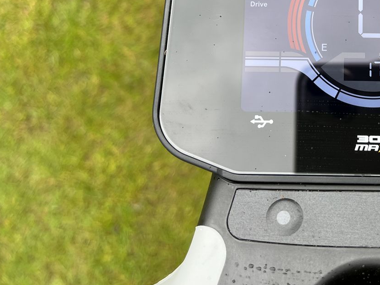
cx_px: 326
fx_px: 549
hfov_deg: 36.3
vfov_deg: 27.9
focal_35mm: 50
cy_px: 23
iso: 40
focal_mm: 5.1
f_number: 1.6
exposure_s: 1/168
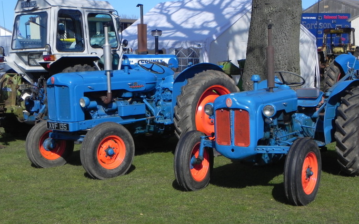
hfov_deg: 33.0
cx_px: 181
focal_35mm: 62
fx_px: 607
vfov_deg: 20.9
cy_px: 113
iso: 160
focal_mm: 10.3
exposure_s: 1/1900
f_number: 4
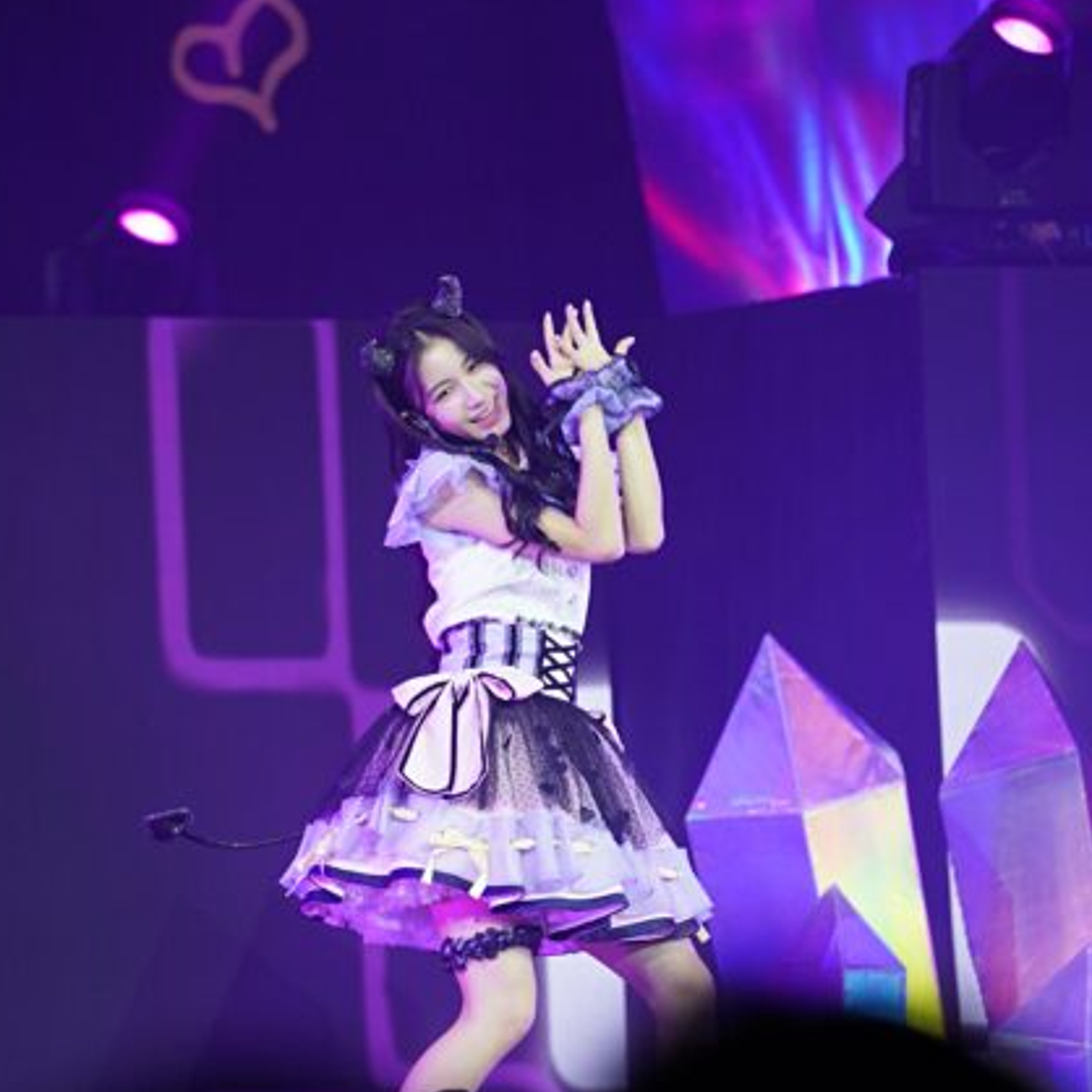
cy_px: 551
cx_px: 468
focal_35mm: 499
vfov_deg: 3.5
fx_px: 17792
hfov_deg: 3.5
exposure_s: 1/100
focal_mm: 383.4
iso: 1250
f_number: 6.3
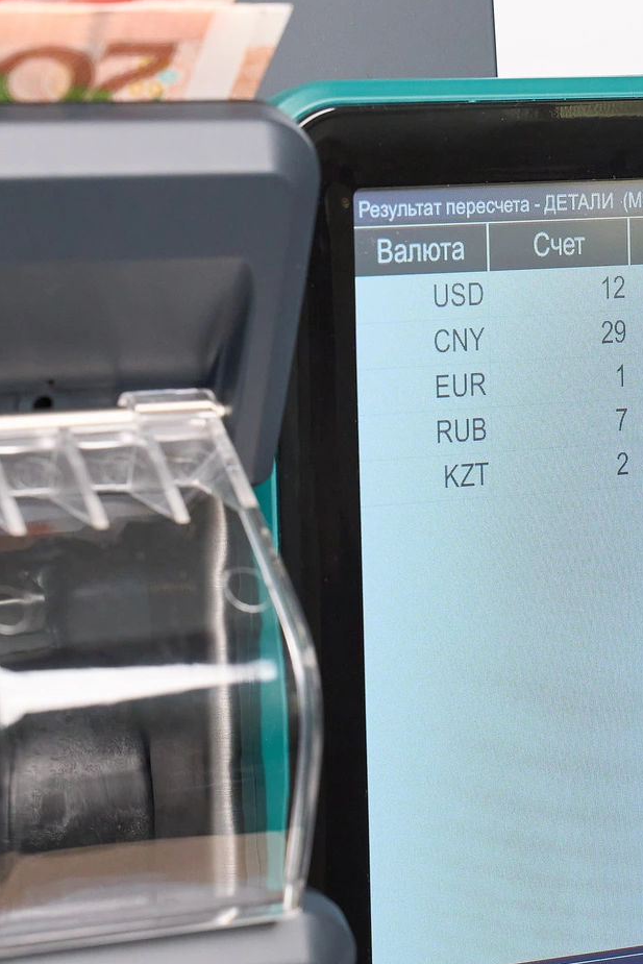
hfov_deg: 10.1
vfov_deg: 15.2
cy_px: 430
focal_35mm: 135
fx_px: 3615
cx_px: 644
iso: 1000
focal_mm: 61
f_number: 8
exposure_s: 1/200
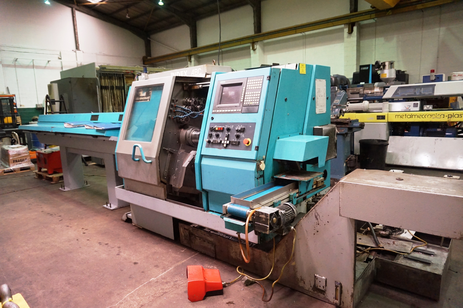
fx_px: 308
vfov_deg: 53.1
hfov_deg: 73.8
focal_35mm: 24
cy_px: 154
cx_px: 232
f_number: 3.5
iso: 2500
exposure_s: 1/160
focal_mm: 16
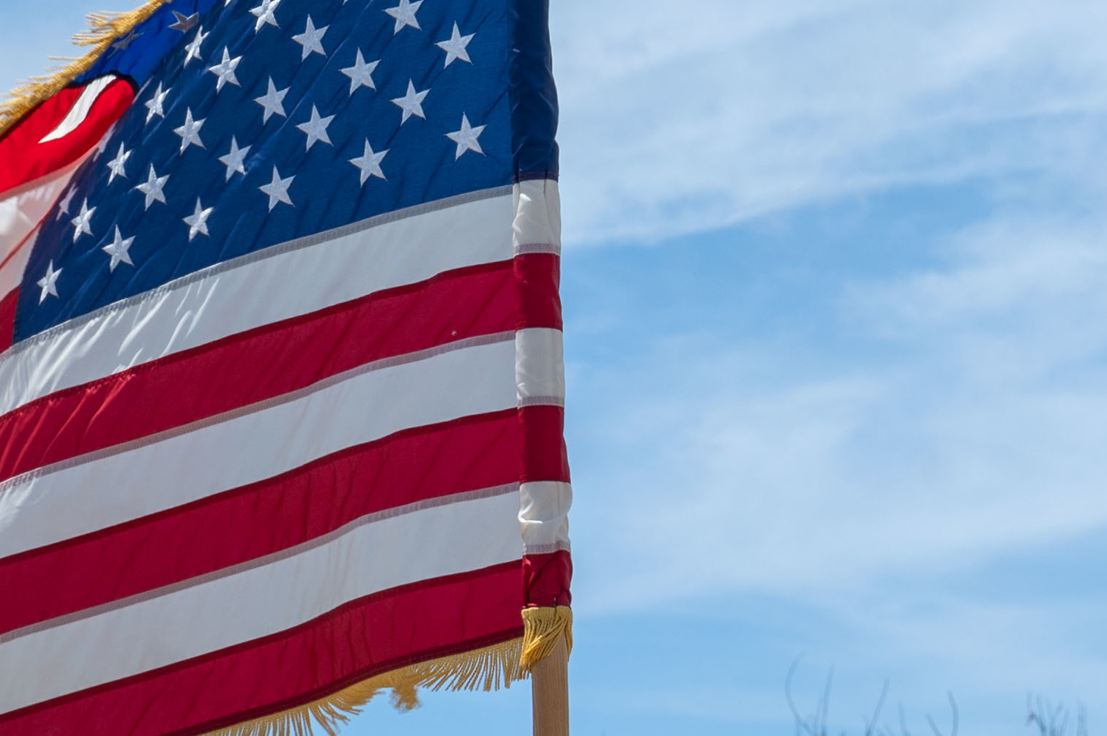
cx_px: 2213
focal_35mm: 220
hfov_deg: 8.8
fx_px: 6760
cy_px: 1018
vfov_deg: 6.2
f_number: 9
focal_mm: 55
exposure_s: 1/250
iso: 100
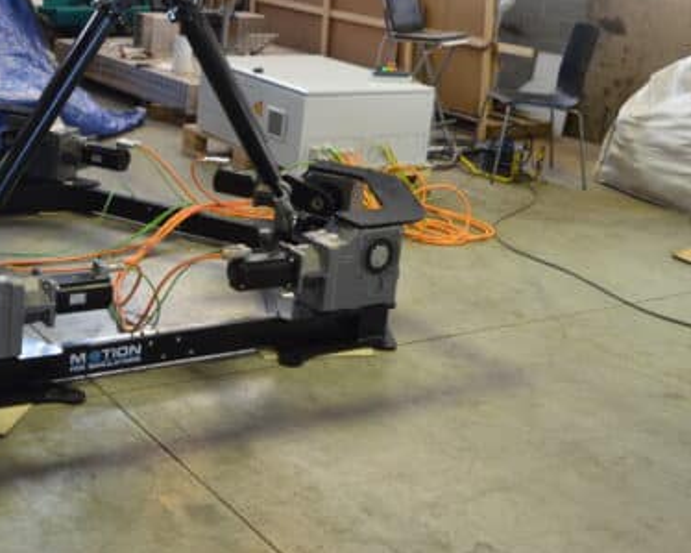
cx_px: 42
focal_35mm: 52
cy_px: 160
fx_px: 1063
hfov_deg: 33.7
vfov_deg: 28.8
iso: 400
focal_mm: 18
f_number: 4
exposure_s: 1/60
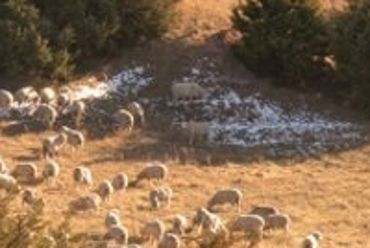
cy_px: 292
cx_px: -731
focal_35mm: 503
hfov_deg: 4.0
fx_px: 5177
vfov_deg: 2.7
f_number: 22
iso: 720
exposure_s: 1/80
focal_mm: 70
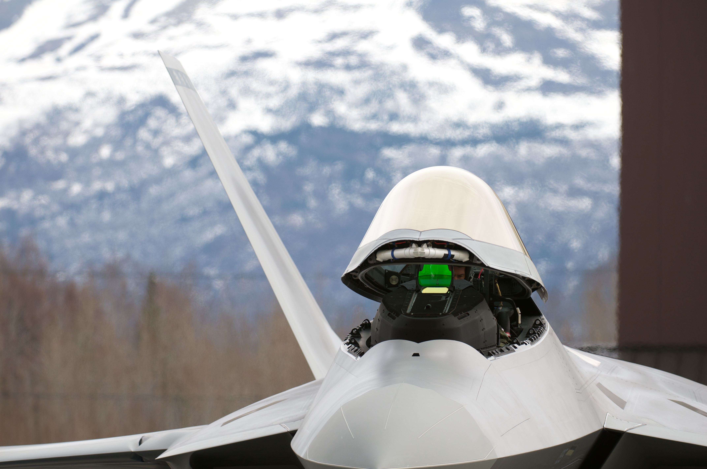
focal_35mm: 360
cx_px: 354
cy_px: 234
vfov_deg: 3.8
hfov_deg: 5.7
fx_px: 7061
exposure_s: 1/640
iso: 200
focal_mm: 240
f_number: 4
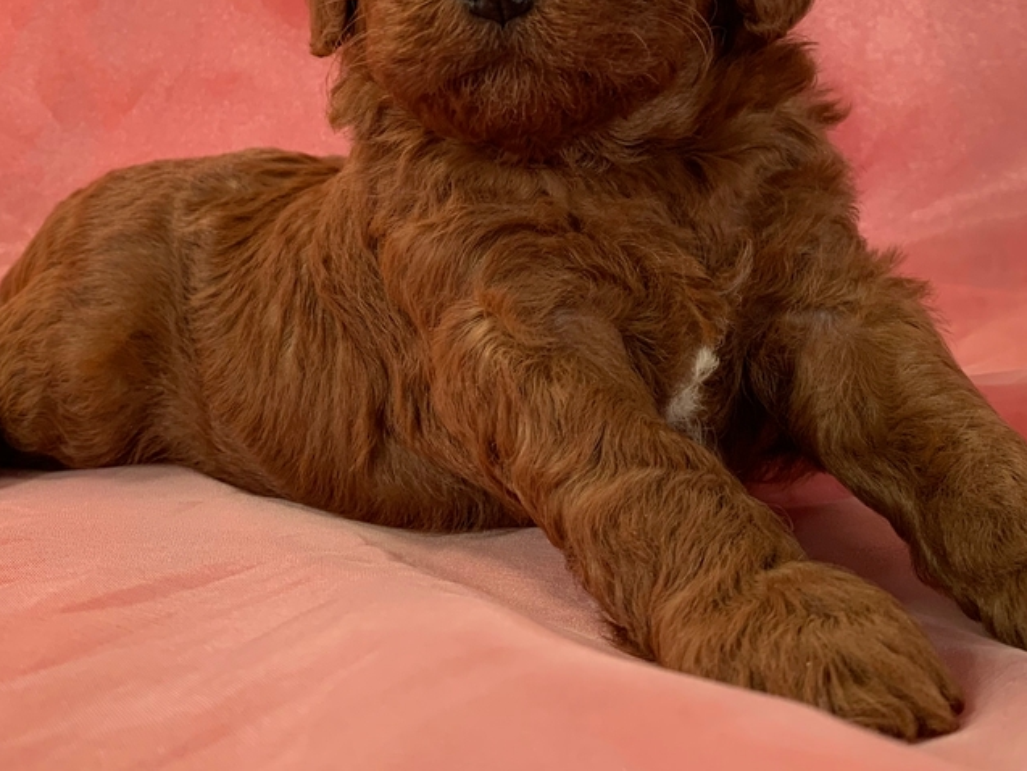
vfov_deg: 28.9
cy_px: 135
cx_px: 521
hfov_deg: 38.9
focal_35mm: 49
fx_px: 1454
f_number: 1.8
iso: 80
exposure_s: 1/120
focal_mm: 4.25
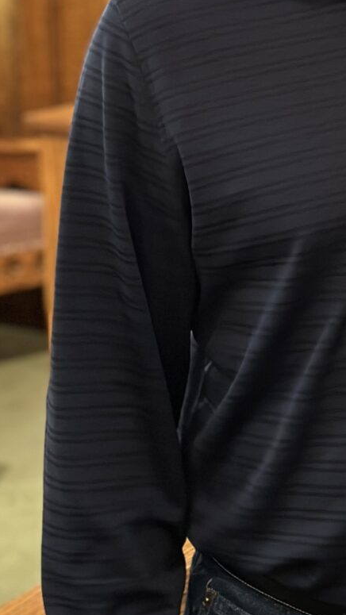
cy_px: -9
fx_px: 1761
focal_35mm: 108
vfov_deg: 19.2
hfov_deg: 11.0
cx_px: 436
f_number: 1.78
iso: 500
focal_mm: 6.86
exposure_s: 1/40
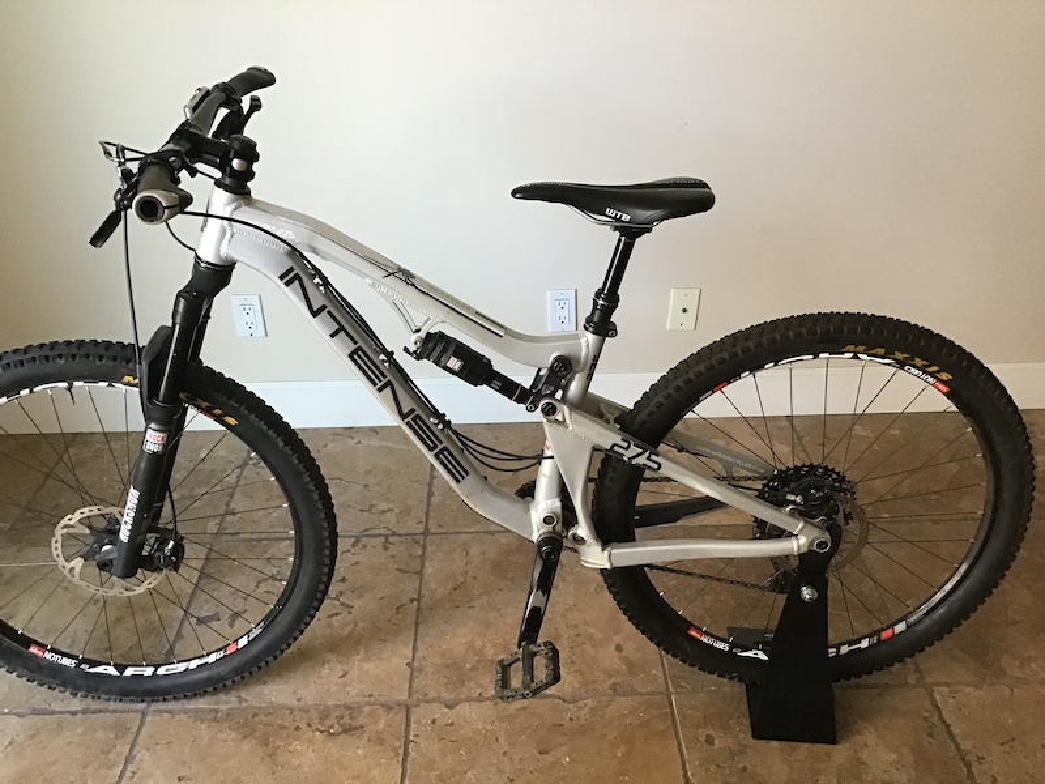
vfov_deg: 45.4
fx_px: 936
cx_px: 522
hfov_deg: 58.4
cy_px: 392
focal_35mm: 31
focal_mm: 3.3
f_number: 2.4
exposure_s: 1/30
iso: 125
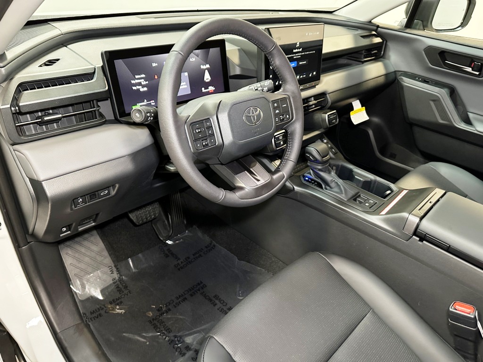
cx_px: 242
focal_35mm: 24
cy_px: 181
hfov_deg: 71.6
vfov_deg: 56.8
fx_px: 335
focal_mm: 6.86
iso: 1000
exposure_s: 1/30
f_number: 1.78
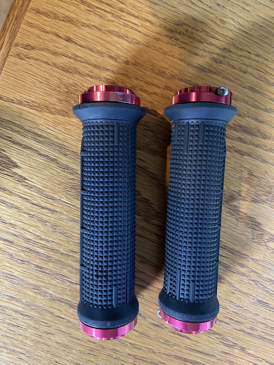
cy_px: 182
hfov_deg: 53.1
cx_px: 137
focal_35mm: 26
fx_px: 274
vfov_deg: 67.3
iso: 500
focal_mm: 4.25
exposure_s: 1/30
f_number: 1.8
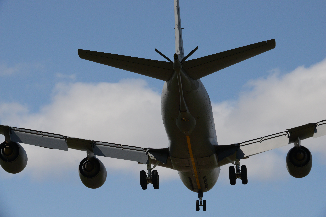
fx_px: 1812
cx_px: 163
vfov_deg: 6.9
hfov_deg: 10.3
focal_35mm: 200
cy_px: 108
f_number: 16
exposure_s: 1/500
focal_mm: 200
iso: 400
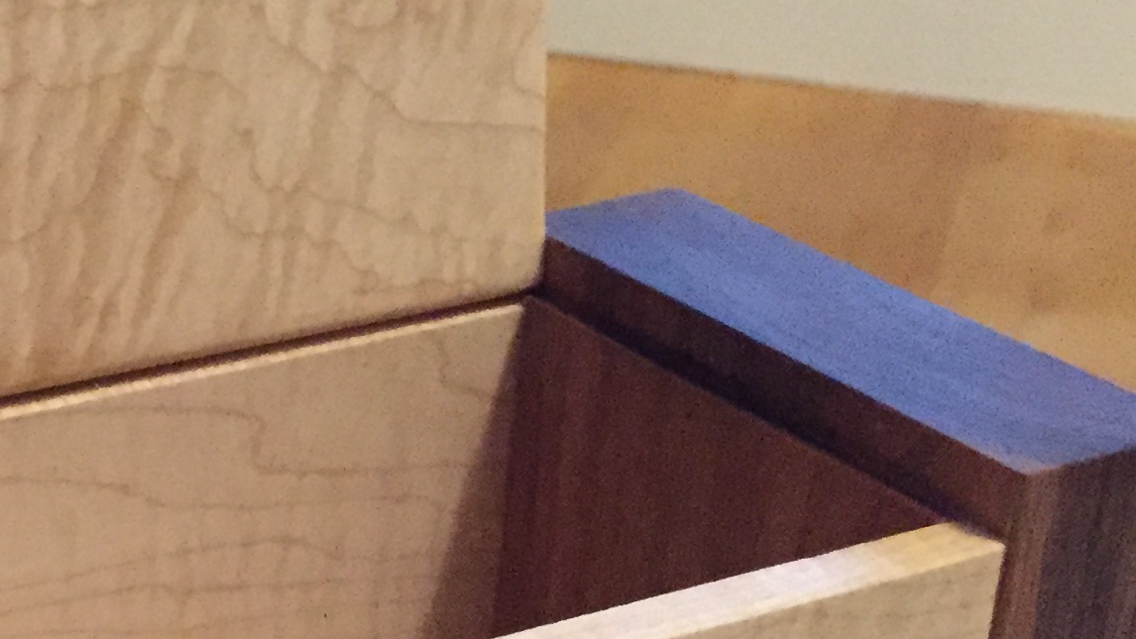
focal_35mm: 90
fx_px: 2711
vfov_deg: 13.3
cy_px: 621
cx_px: -57
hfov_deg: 22.5
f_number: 2.2
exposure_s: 1/15
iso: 500
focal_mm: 4.15
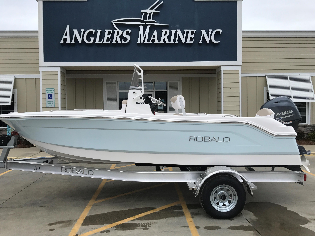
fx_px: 255
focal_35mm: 28
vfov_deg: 49.7
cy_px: 118
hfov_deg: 63.4
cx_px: 158
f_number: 1.8
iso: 20
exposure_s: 1/863
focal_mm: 3.99
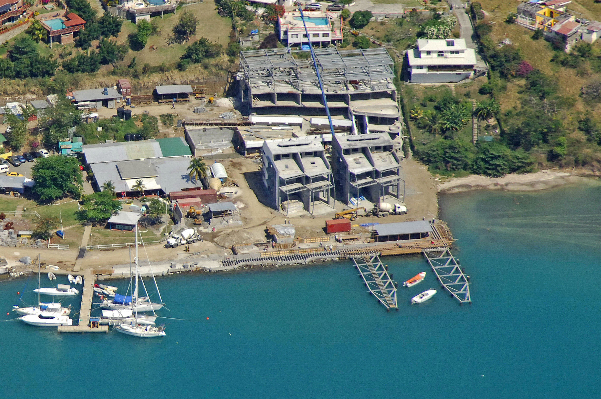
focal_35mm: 337
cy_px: 209
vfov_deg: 4.1
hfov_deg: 6.1
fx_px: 5619
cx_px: 89
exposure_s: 1/1250
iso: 400
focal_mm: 120
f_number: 7.1
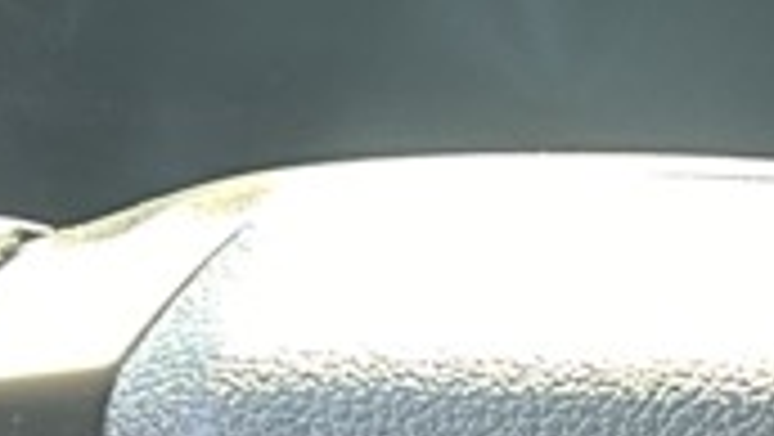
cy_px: 629
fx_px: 4333
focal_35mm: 211
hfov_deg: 9.9
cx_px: 1161
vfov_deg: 5.7
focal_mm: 5.7
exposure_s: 1/78
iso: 125
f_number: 1.5
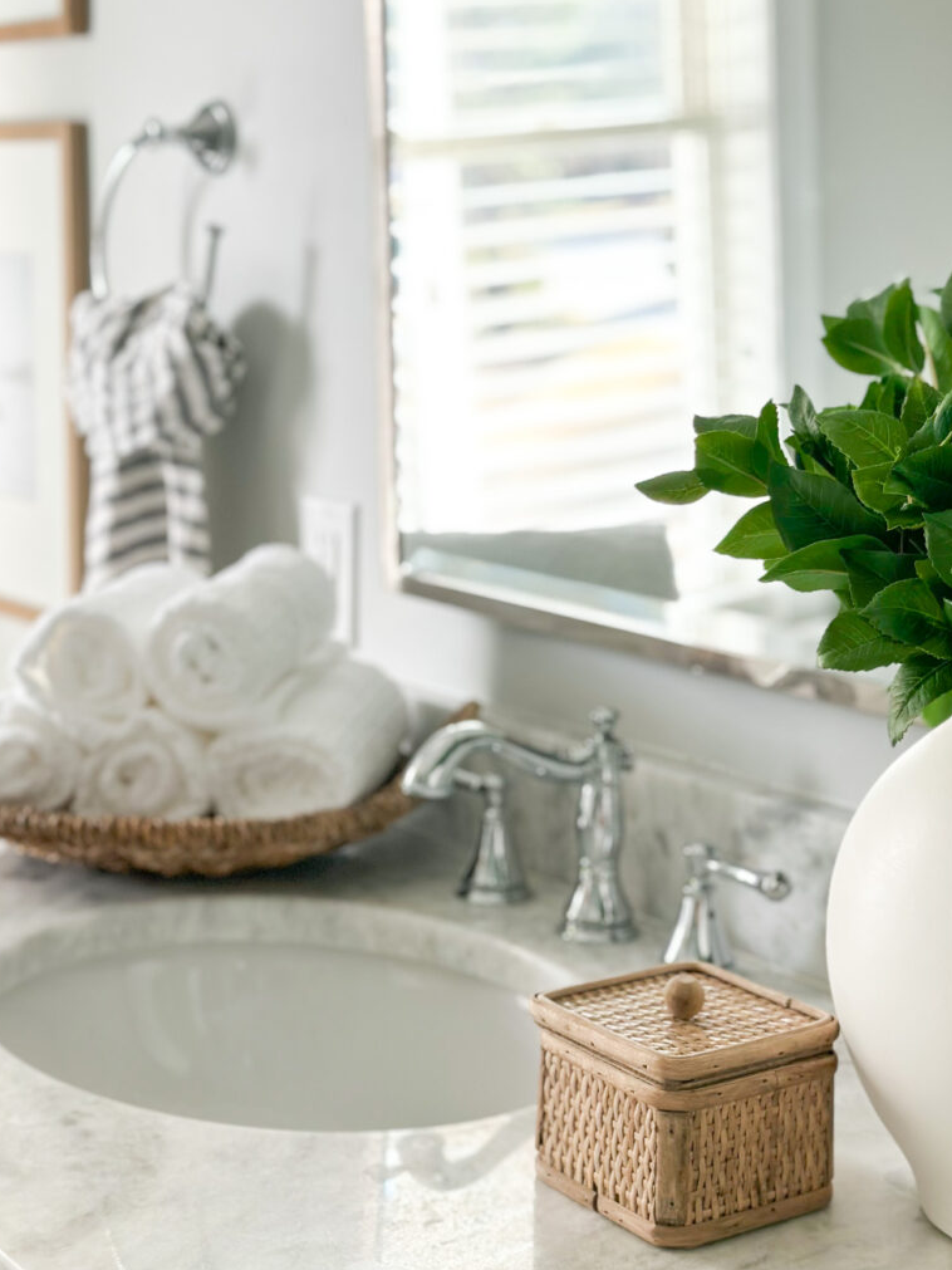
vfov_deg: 33.8
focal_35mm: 57
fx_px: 2091
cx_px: 456
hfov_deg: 25.7
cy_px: 618
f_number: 1.8
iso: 125
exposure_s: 1/90
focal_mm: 6.86
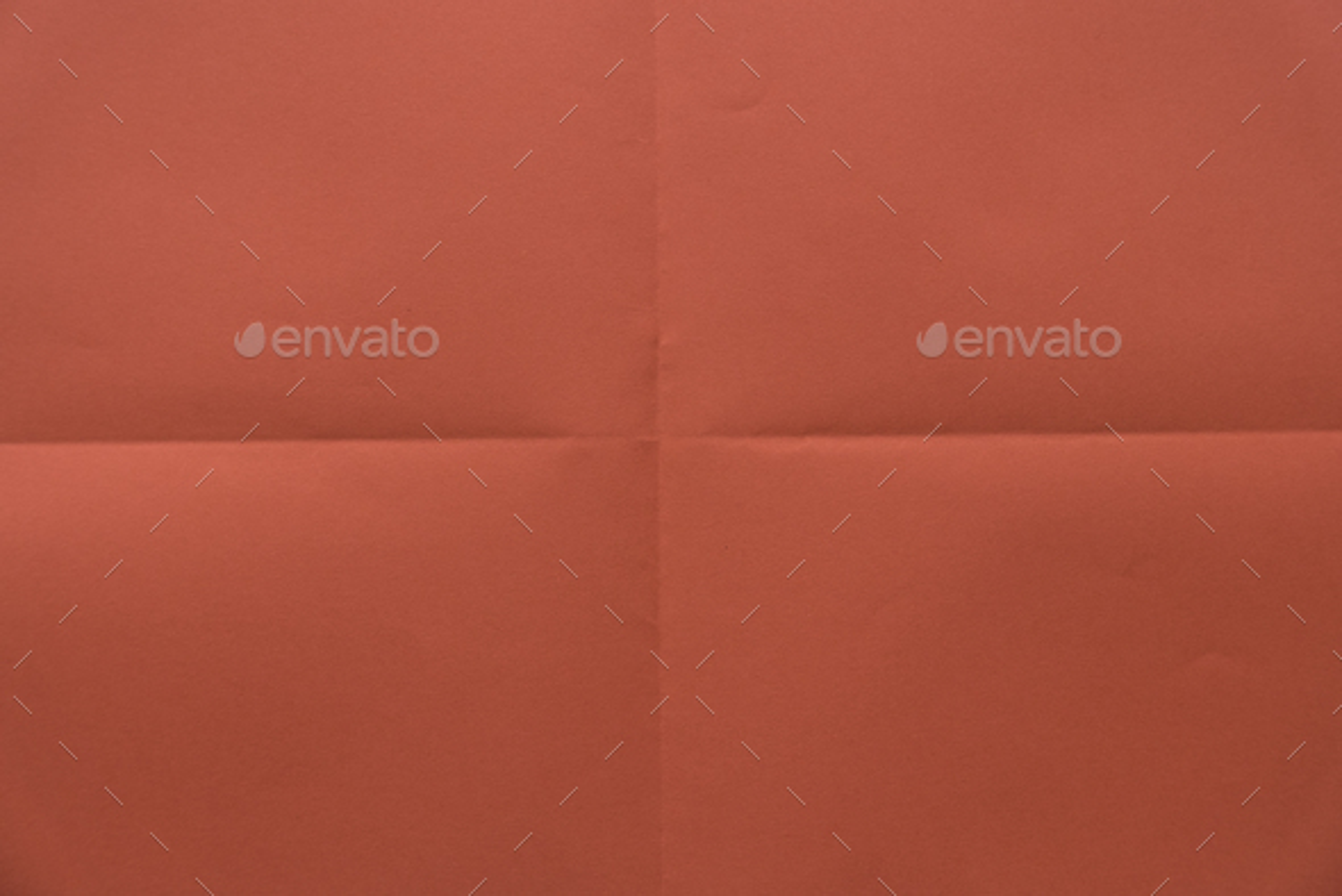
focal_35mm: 47
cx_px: 671
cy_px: 448
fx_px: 1753
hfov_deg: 41.9
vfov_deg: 28.7
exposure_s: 1/60
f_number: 2.8
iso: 200
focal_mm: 21.3
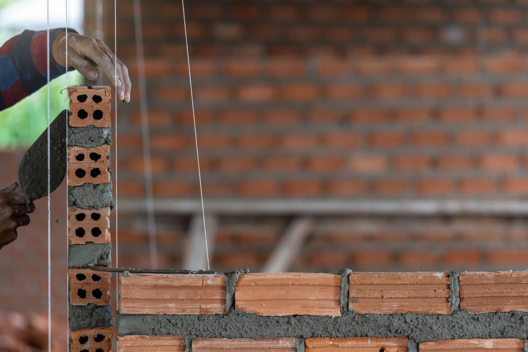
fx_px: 2112
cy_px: 176
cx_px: 264
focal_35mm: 144
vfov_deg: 9.5
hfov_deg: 14.3
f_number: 4
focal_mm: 144
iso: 500
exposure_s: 1/500
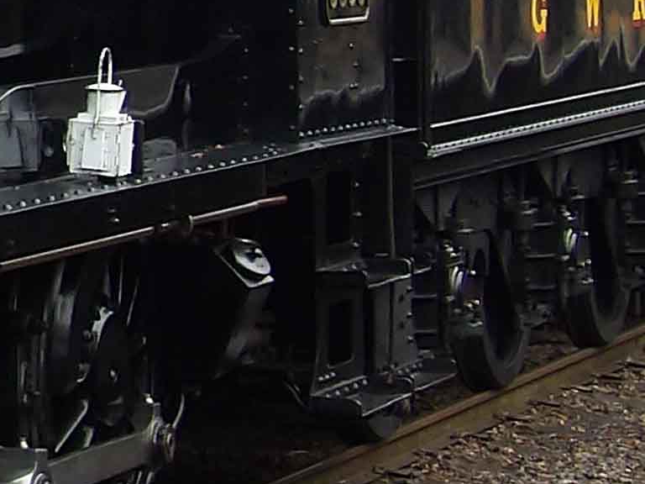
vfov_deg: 6.3
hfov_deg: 8.1
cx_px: -638
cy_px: 24
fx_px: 4360
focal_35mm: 234
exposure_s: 1/90
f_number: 3.7
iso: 100
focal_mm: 7
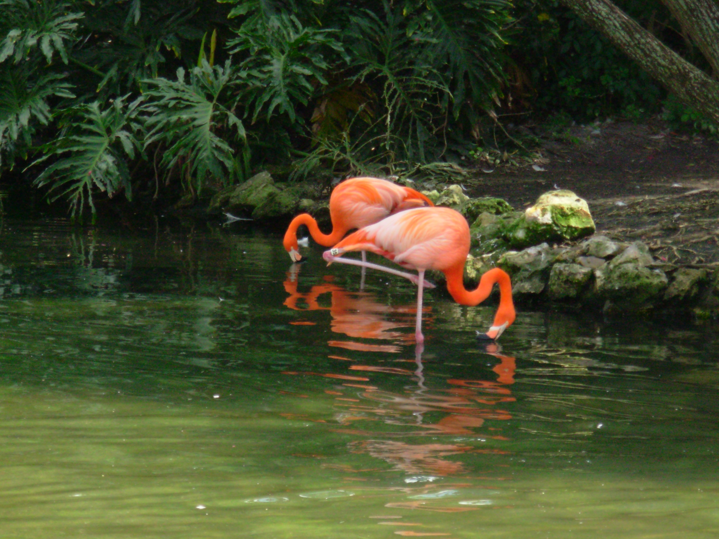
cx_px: 360
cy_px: 270
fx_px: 3946
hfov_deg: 10.4
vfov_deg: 7.8
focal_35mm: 190
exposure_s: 1/395
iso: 200
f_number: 5
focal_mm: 31.4
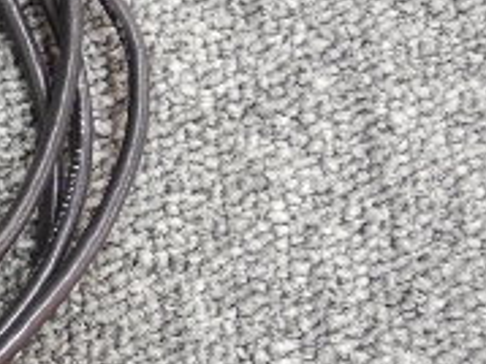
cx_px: -367
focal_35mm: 100
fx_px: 1403
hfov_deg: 16.6
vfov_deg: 14.8
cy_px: 217
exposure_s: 1/26
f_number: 2.8
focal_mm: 6
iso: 400
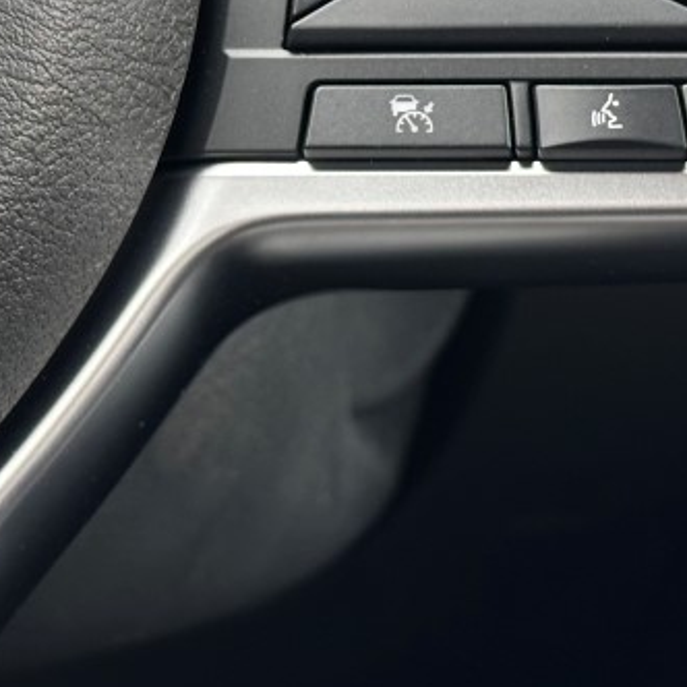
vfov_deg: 13.2
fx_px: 2941
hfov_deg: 13.3
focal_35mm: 131
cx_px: 466
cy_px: 21
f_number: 1.78
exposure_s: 1/121
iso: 80
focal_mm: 6.86
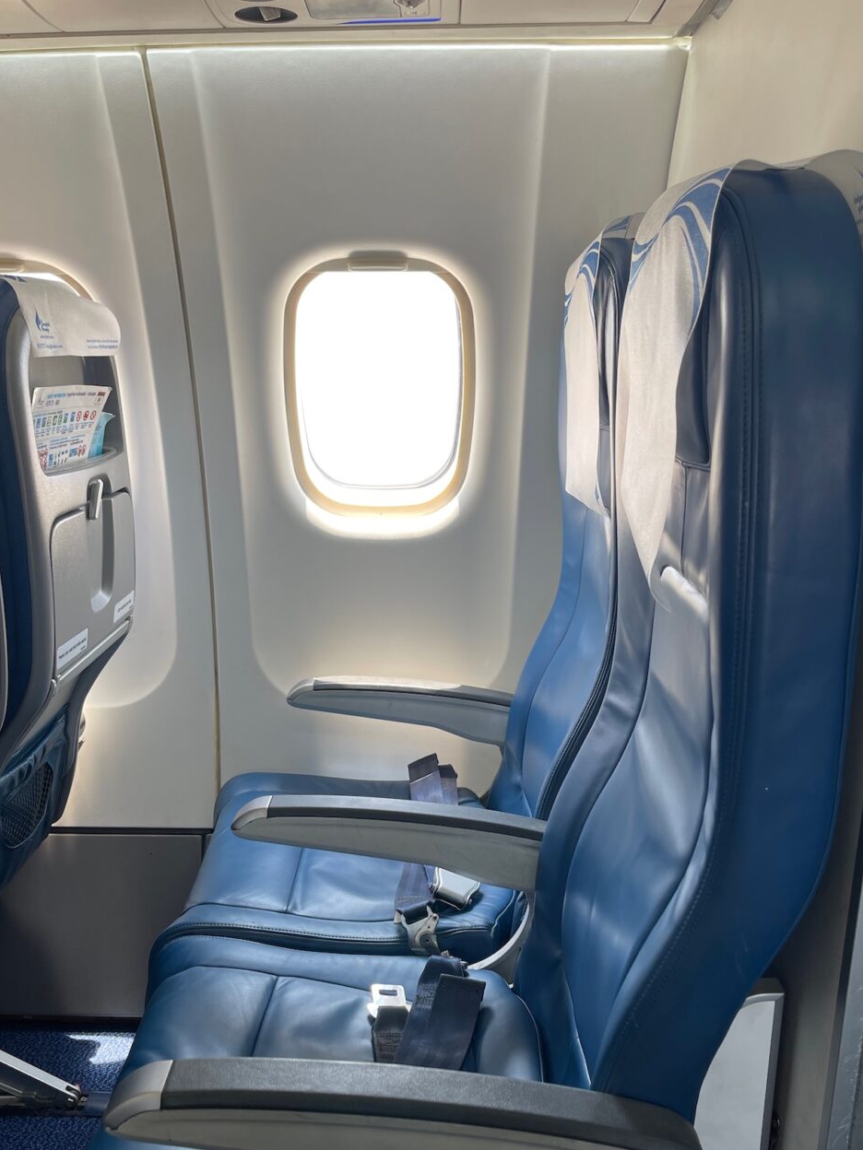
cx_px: 388
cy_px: 704
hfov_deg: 44.1
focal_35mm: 32
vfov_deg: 56.3
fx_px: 1064
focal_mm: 5.1
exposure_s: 1/121
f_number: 1.6
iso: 40
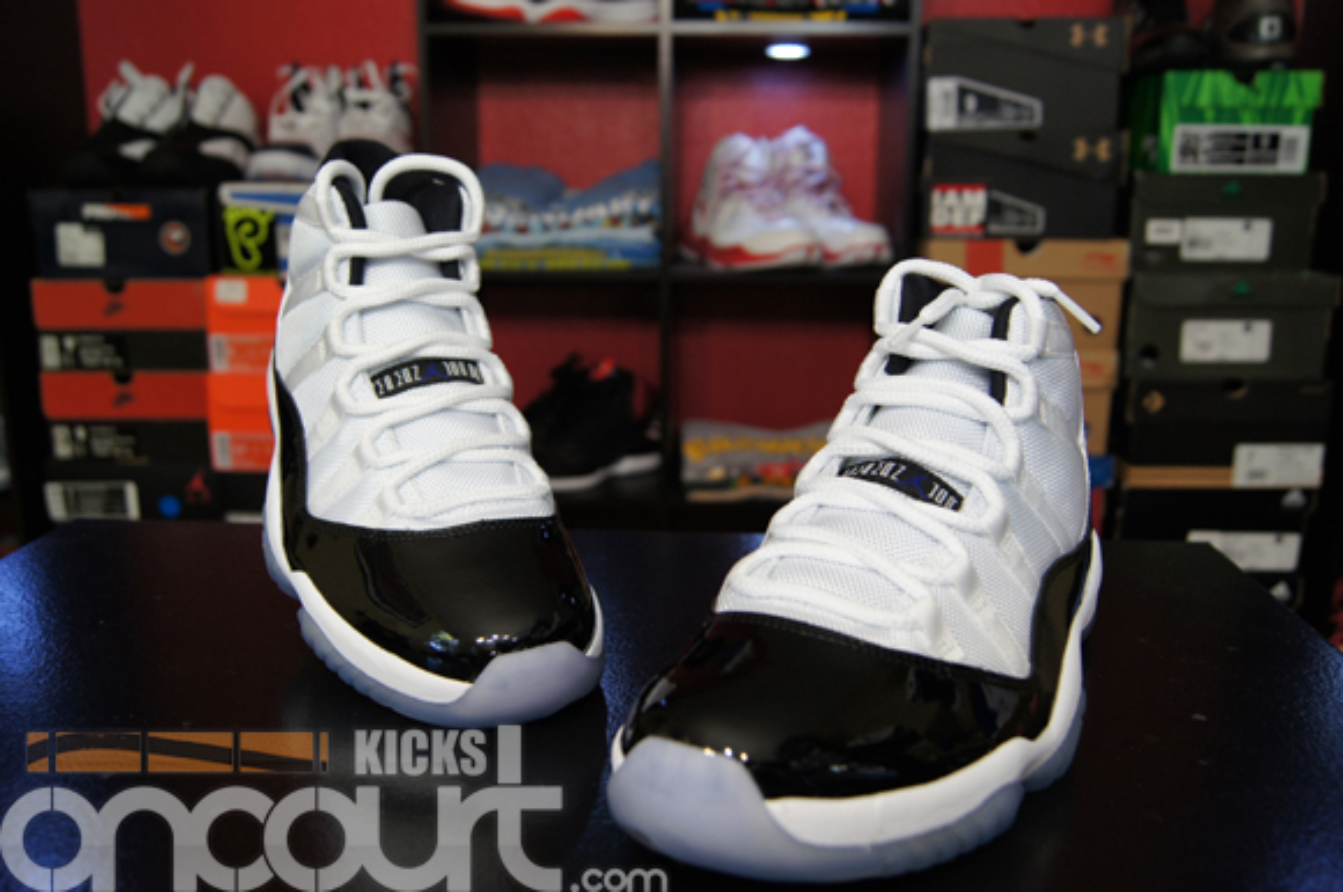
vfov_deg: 43.5
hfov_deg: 62.0
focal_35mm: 30
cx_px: 672
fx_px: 1118
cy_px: 446
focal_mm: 20
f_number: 3.5
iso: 400
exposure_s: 1/40
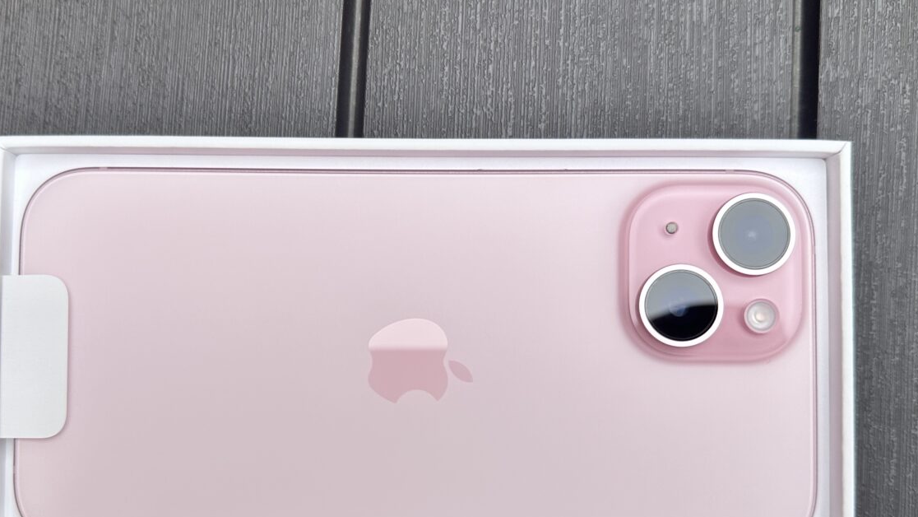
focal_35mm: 36
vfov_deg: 32.5
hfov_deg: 55.1
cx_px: 401
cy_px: 352
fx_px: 876
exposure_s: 1/850
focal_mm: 6.86
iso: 80
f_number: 1.78
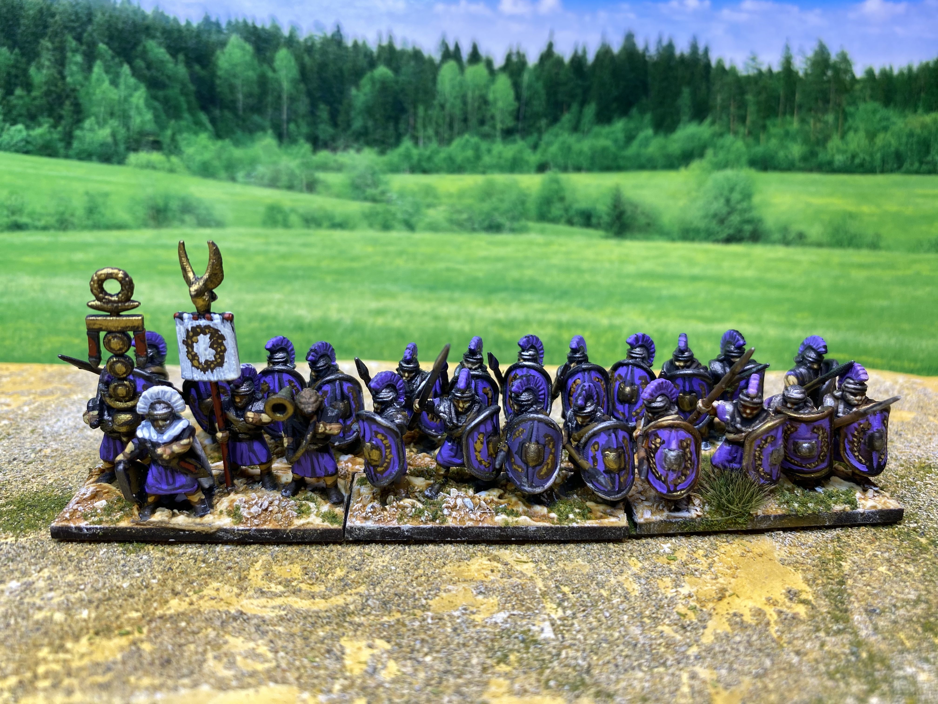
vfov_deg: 54.9
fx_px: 677
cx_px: 469
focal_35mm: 25
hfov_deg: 69.4
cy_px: 352
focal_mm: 4.25
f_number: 1.8
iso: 40
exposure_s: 1/100
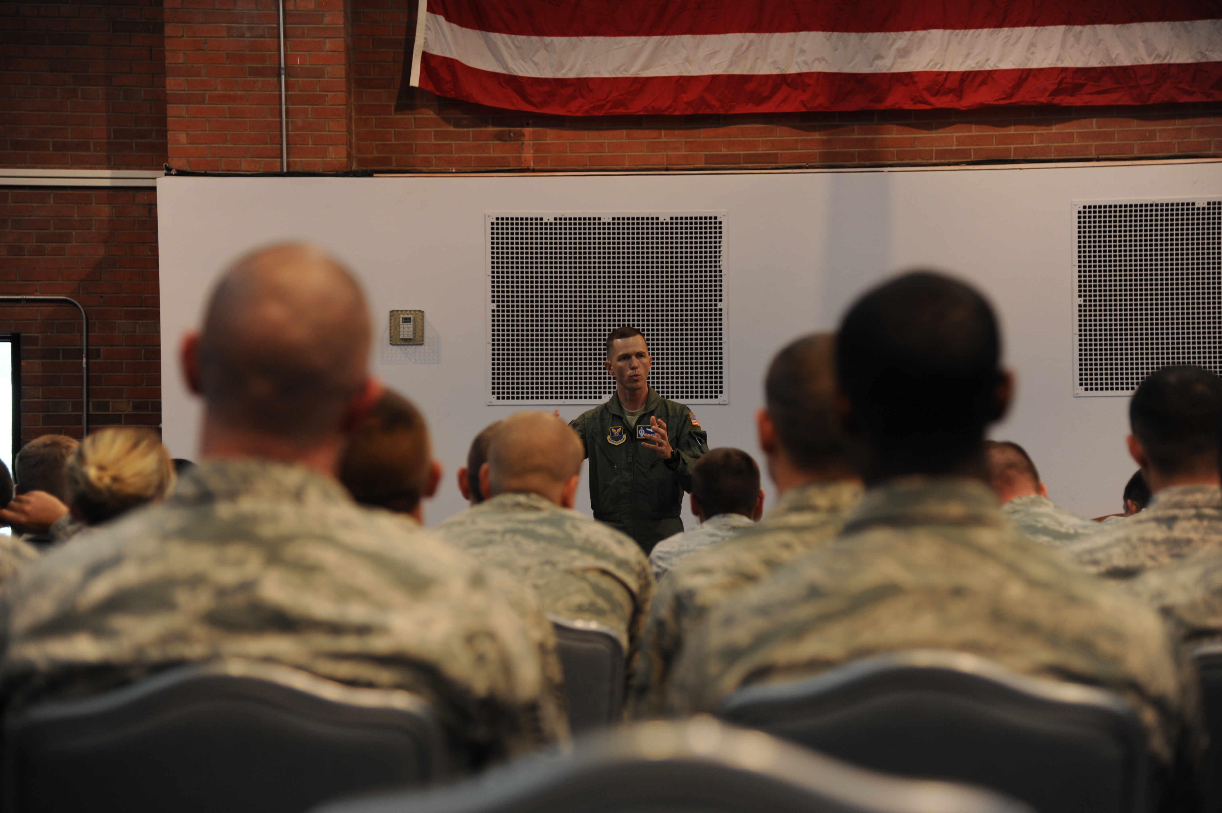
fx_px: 2917
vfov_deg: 15.9
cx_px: 611
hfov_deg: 23.7
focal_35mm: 86
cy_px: 406
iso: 640
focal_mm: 86
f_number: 4.5
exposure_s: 1/60
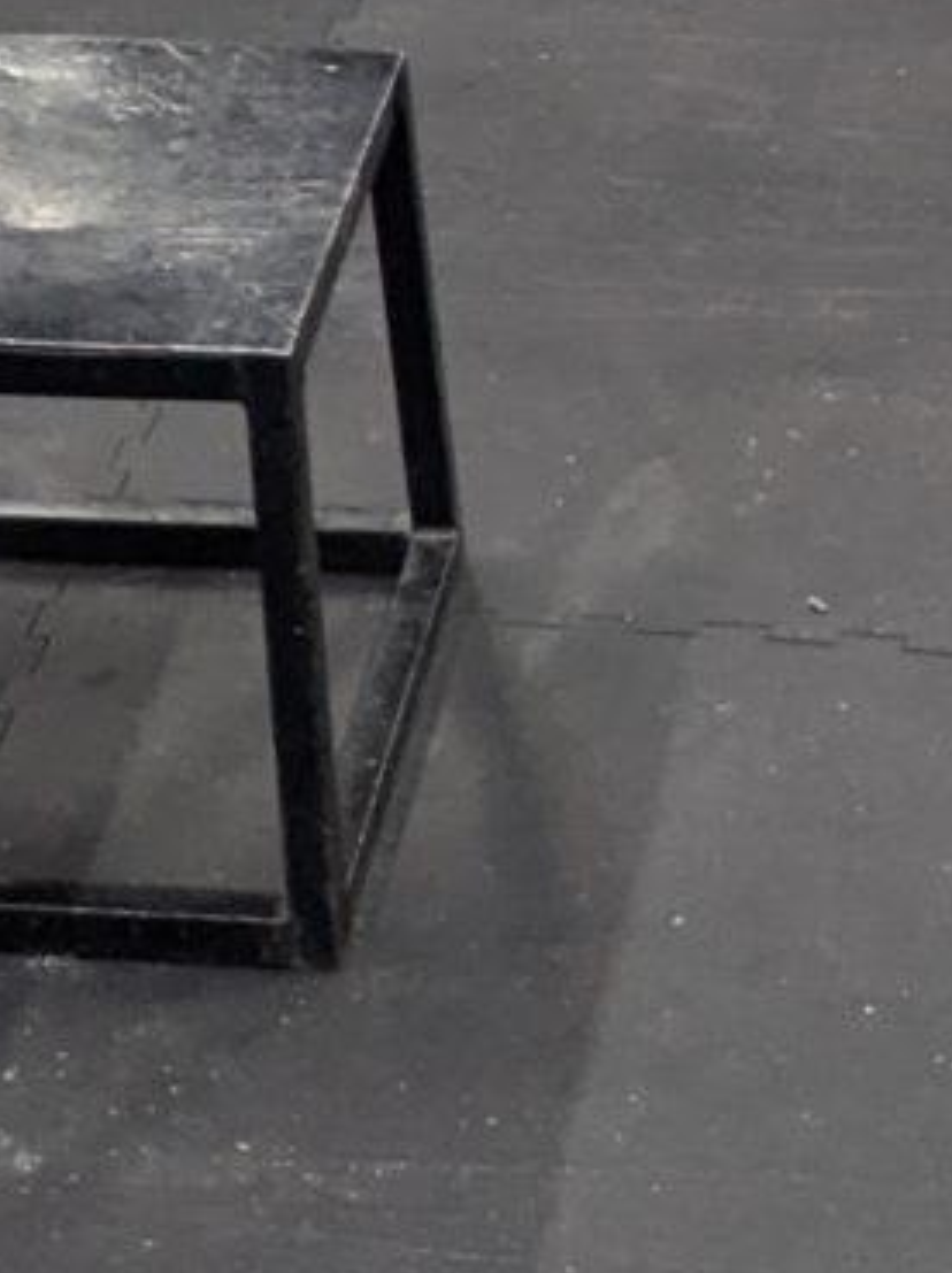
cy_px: -1866
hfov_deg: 9.9
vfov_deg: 11.0
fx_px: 5510
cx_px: 428
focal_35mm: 150
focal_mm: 4.38
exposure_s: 1/23.8
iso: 162
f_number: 1.73
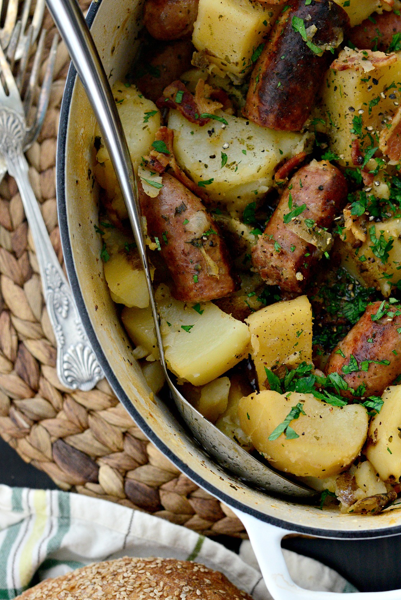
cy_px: 363
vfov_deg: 29.2
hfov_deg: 19.7
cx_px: 265
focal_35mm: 69
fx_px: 1152
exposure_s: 1/400
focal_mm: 50
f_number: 4.5
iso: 2500
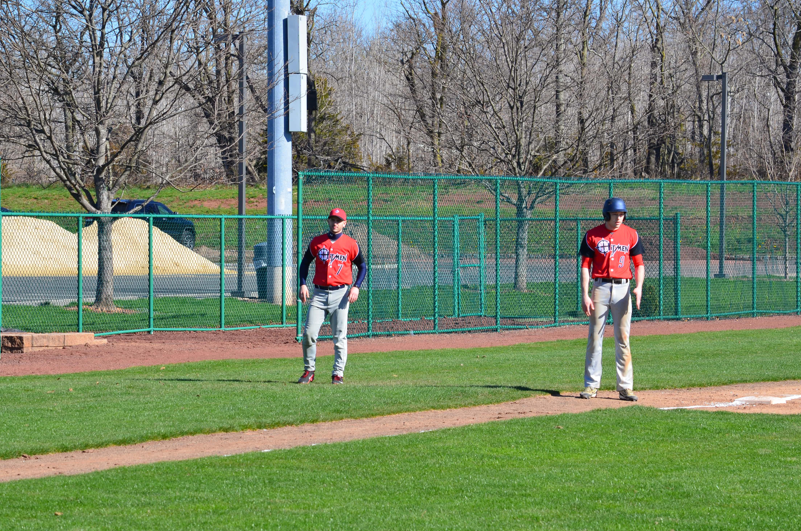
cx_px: 383
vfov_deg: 7.0
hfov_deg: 10.6
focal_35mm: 194
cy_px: 256
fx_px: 4308
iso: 110
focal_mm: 116
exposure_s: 1/125
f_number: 11
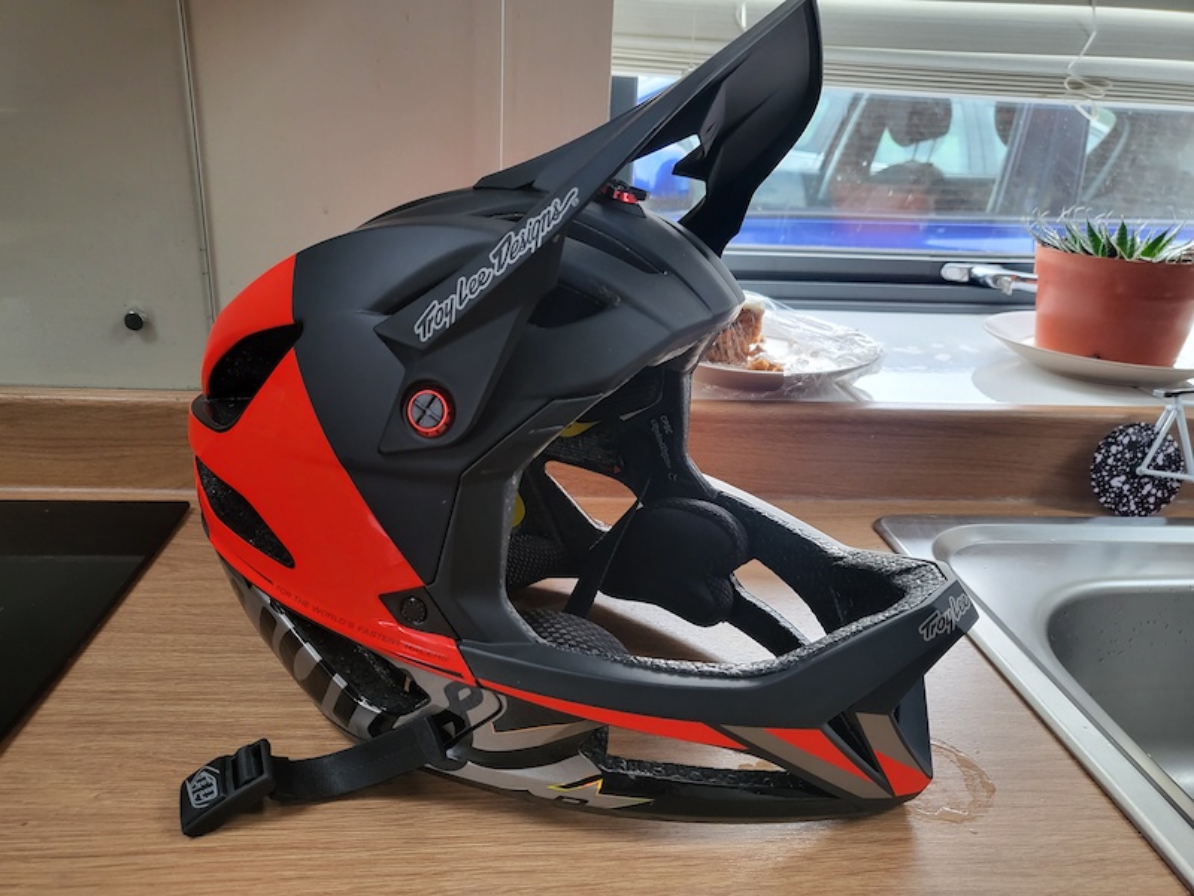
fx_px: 897
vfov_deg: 53.1
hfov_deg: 67.3
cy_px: 448
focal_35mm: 26
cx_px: 597
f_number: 1.8
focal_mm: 4.25
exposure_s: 1/50
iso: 320
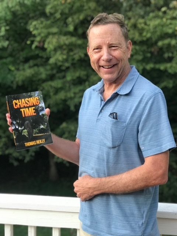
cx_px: 88
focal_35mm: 57
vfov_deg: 33.8
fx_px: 389
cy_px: 118
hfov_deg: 25.7
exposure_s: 1/60
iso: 64
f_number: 2.8
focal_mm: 6.6
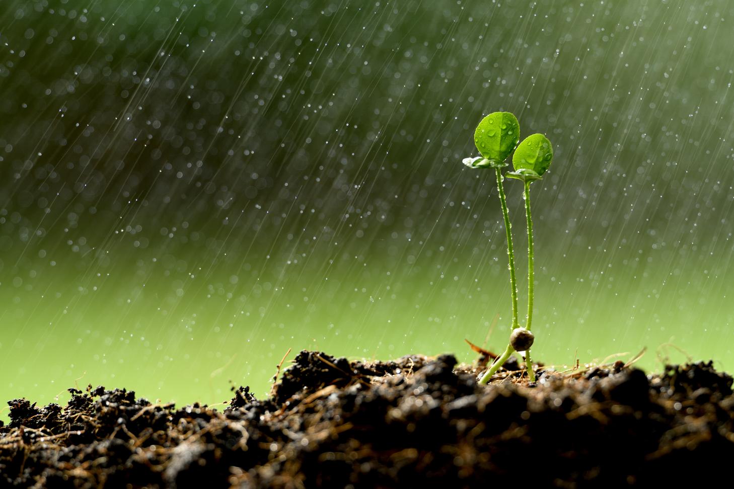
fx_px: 8155
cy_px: 244
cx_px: 367
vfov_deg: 3.4
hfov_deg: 5.2
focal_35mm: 400
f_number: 8
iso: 250
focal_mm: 400
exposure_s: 1/60
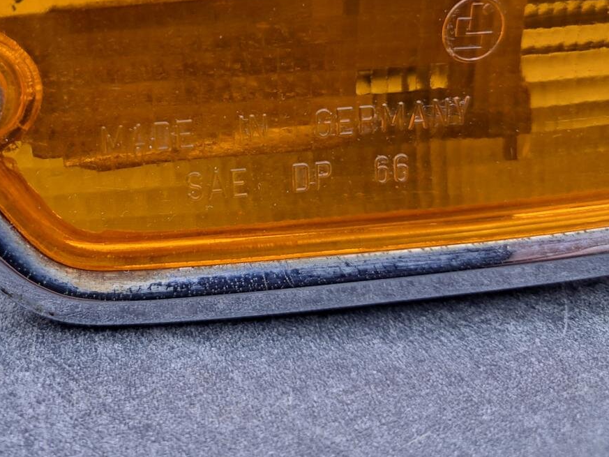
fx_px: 774
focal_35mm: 44
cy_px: 43
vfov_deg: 31.3
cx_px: 119
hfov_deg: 41.1
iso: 50
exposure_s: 1/50
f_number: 1.8
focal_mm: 5.23
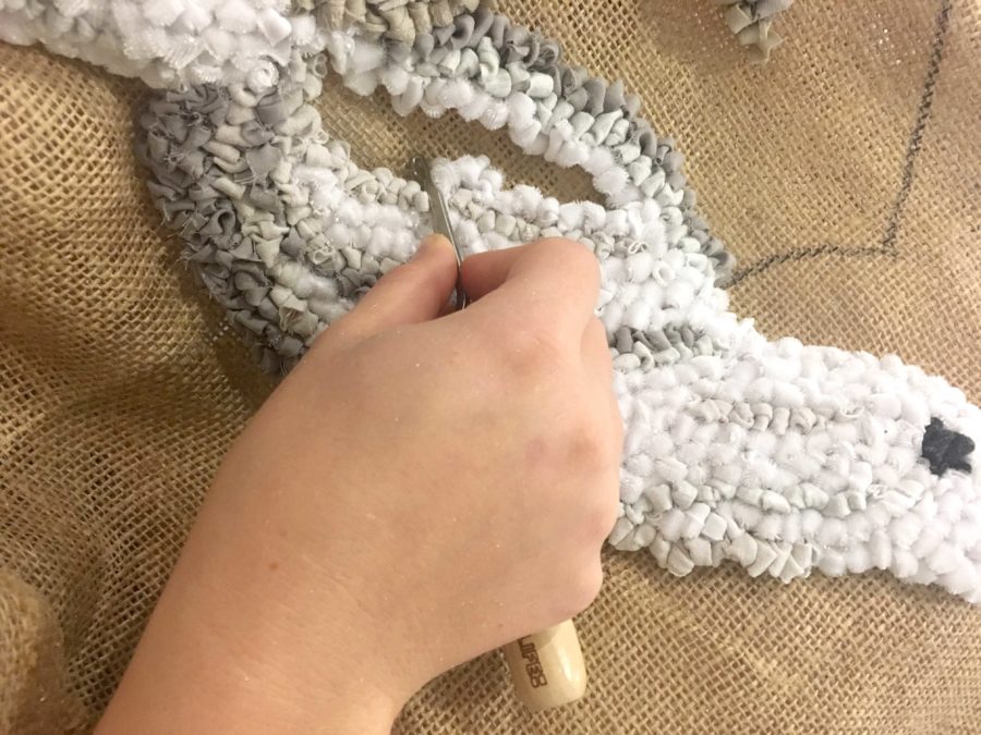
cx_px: 490
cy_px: 368
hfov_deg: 61.7
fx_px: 822
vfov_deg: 48.2
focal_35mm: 29
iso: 250
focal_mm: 4.15
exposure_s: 1/33
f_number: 2.2
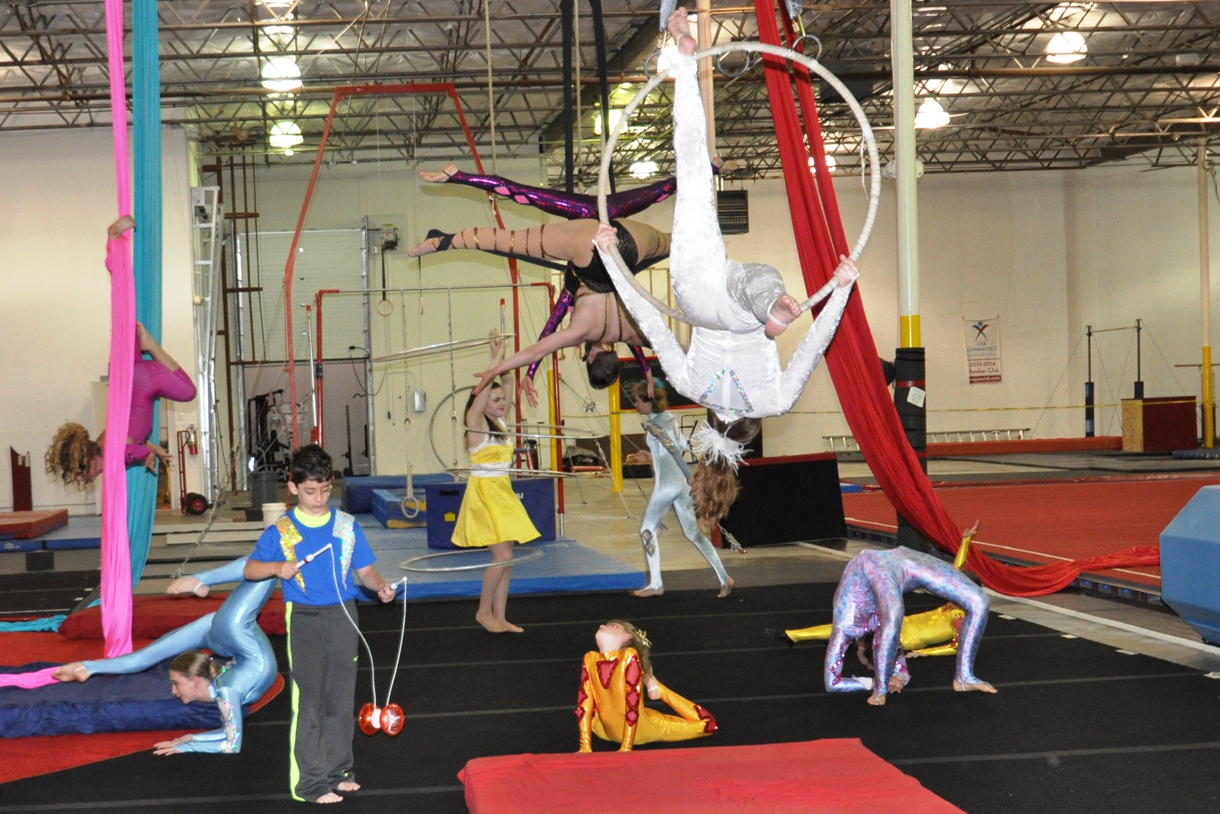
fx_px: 1220
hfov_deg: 53.1
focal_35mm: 36
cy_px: 407
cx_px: 610
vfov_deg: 36.9
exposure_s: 1/60
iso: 800
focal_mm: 24
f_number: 4.5
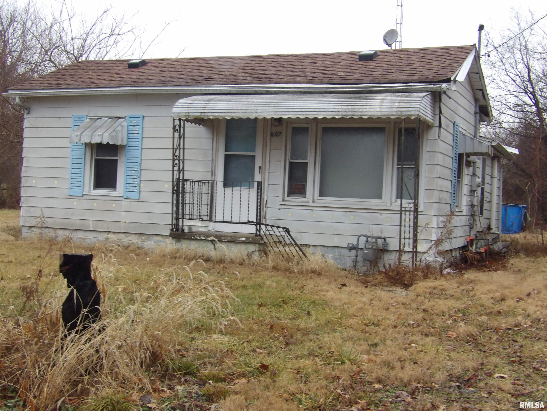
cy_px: 206
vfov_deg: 31.5
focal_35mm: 46
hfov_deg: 41.2
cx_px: 274
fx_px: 727
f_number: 5.4
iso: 193
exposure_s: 1/60
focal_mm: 8.2
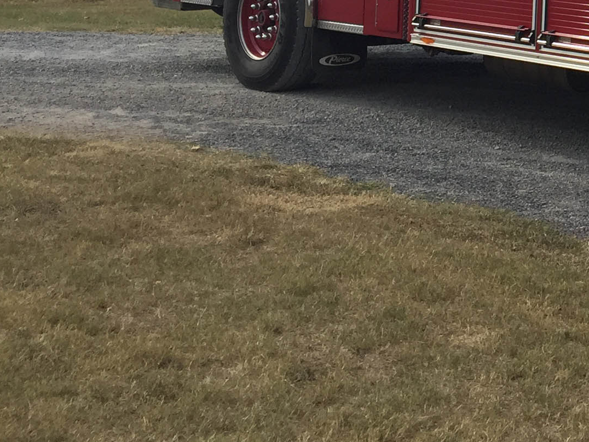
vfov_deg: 15.7
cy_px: -185
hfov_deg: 19.6
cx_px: 857
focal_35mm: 88
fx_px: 1497
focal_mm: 4.15
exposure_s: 1/1582
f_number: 2.2
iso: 32
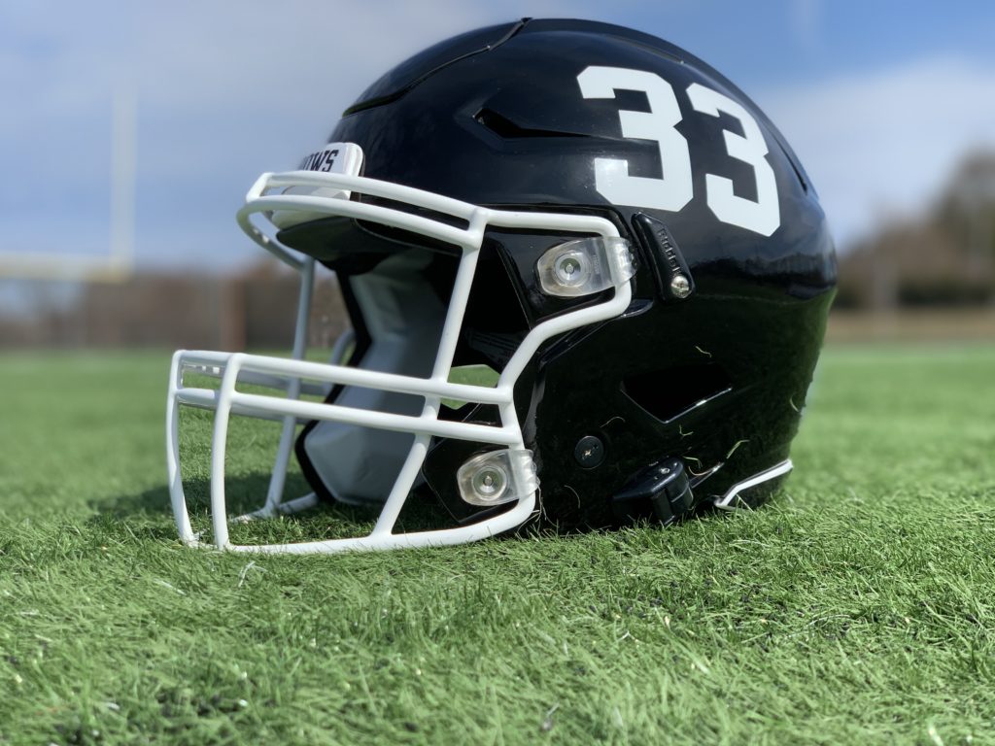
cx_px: 498
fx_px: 1495
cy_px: 373
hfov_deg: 36.8
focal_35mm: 52
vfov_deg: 28.0
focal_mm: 6
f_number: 2.4
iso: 16
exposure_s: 1/1370
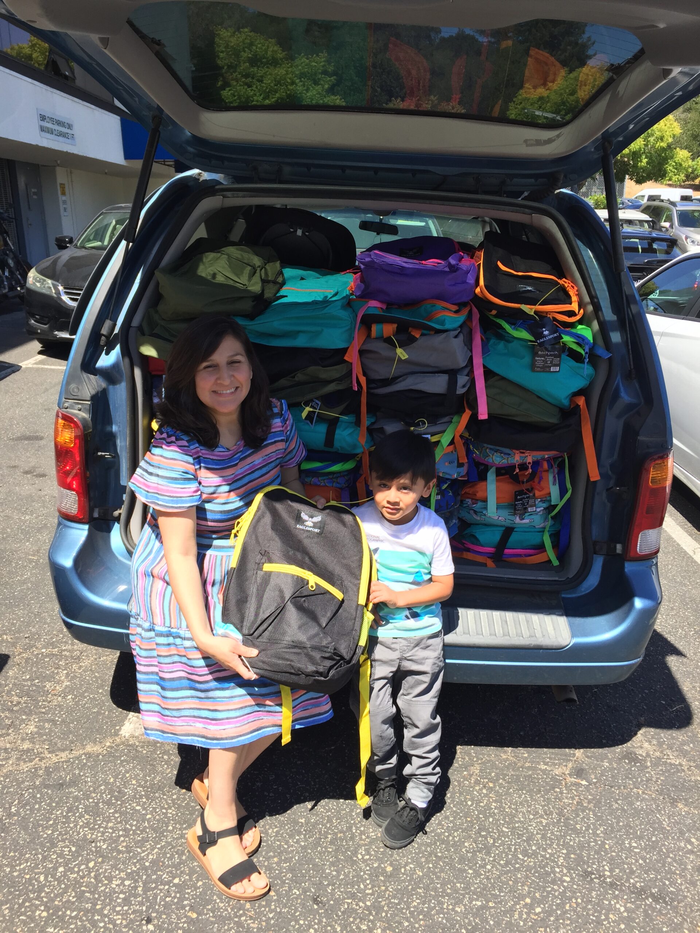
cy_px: 466
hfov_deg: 48.2
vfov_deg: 61.7
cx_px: 350
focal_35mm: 29
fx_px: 782
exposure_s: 1/807
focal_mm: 4.15
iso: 32
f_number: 2.2
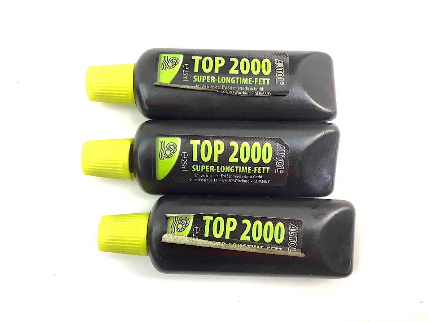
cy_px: 161
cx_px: 214
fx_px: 384
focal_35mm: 31
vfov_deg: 45.4
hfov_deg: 58.3
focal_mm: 3.3
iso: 250
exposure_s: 1/50
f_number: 2.4
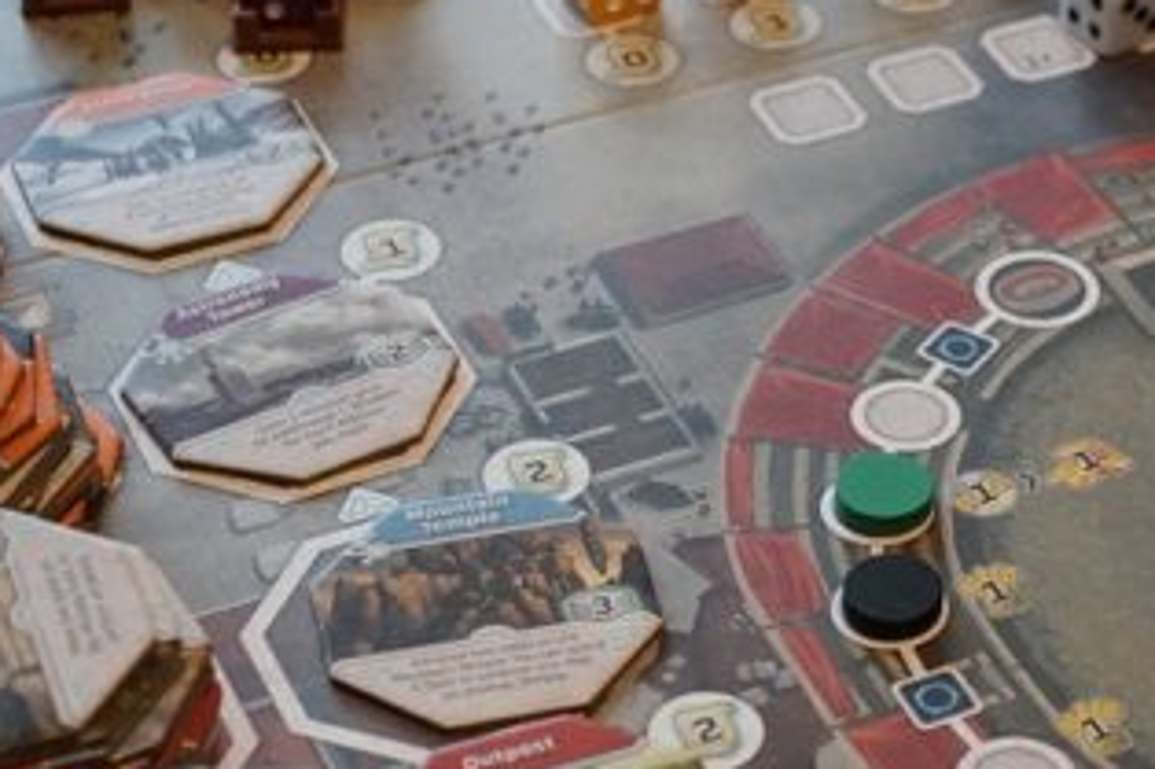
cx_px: 956
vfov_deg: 12.4
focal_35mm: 110
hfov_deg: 18.4
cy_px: 570
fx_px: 3527
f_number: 4
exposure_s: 1/160
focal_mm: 30
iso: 1250
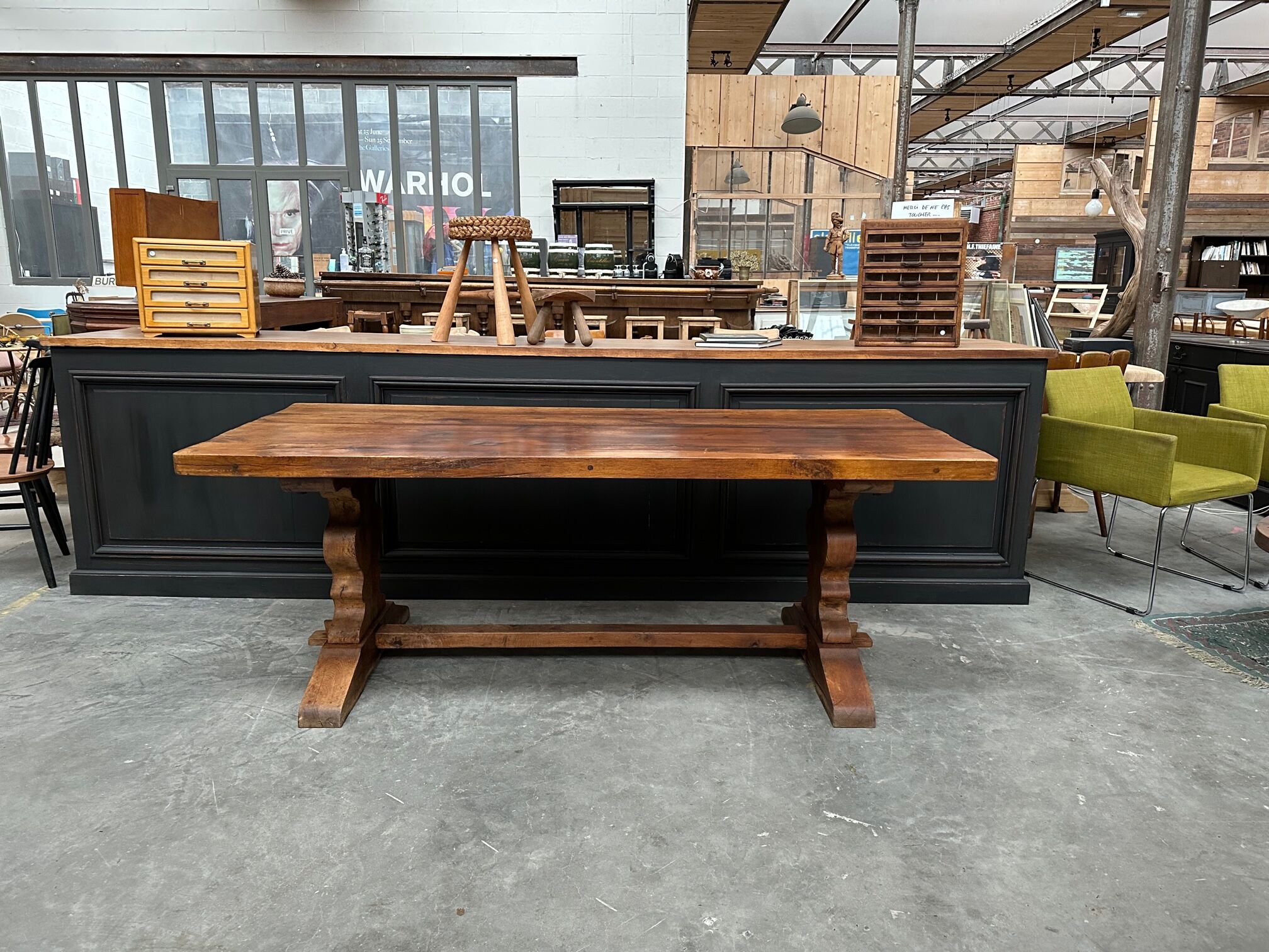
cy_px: 476
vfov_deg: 56.8
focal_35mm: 24
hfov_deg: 71.6
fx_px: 880
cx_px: 634
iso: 400
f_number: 1.78
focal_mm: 6.86
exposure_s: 1/60
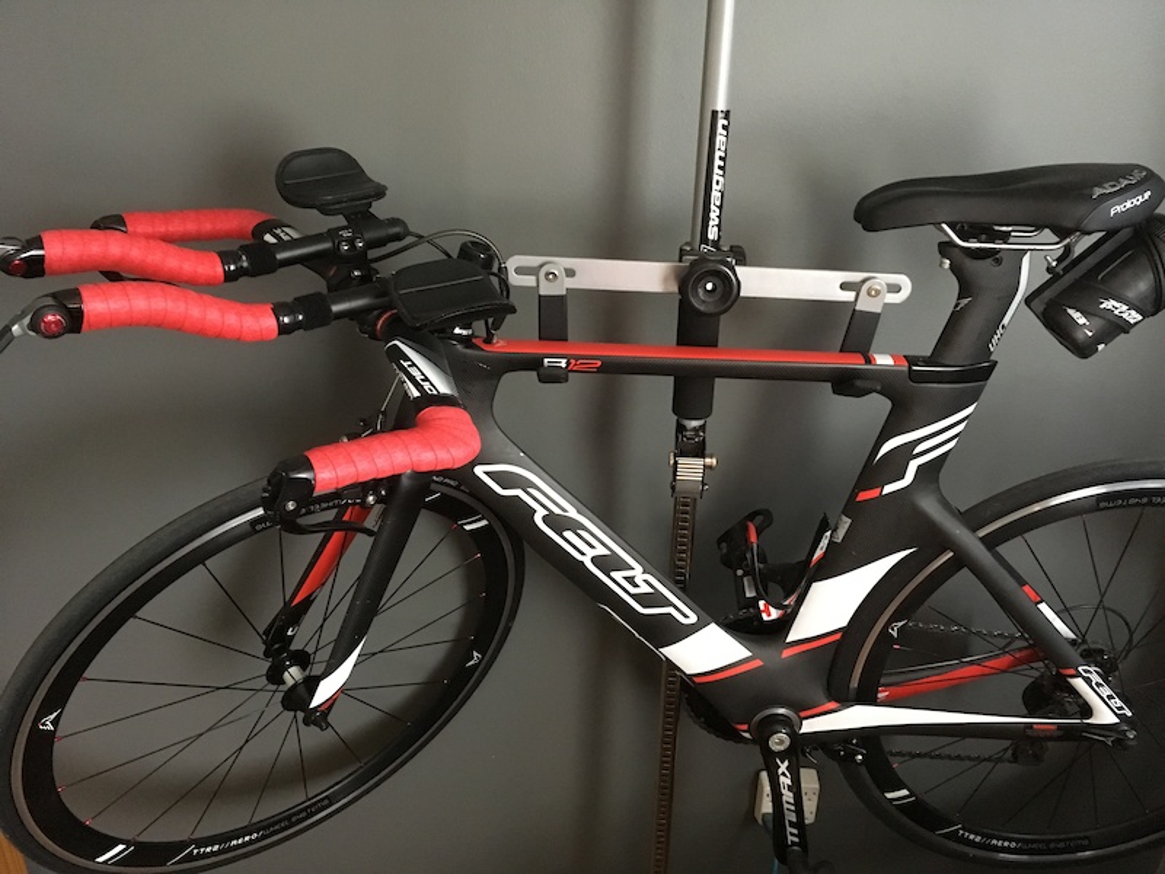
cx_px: 582
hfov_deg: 61.7
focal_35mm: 29
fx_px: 976
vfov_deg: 48.2
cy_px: 437
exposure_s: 1/15
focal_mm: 4.15
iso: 320
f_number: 2.2
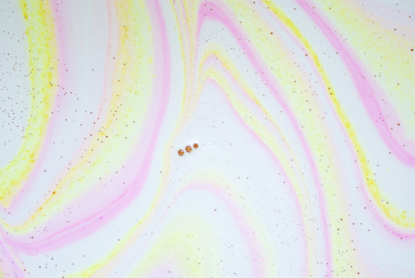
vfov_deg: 10.2
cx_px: 208
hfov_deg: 15.2
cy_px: 139
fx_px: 1558
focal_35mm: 135
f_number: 2.8
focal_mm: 90
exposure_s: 1/30
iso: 400
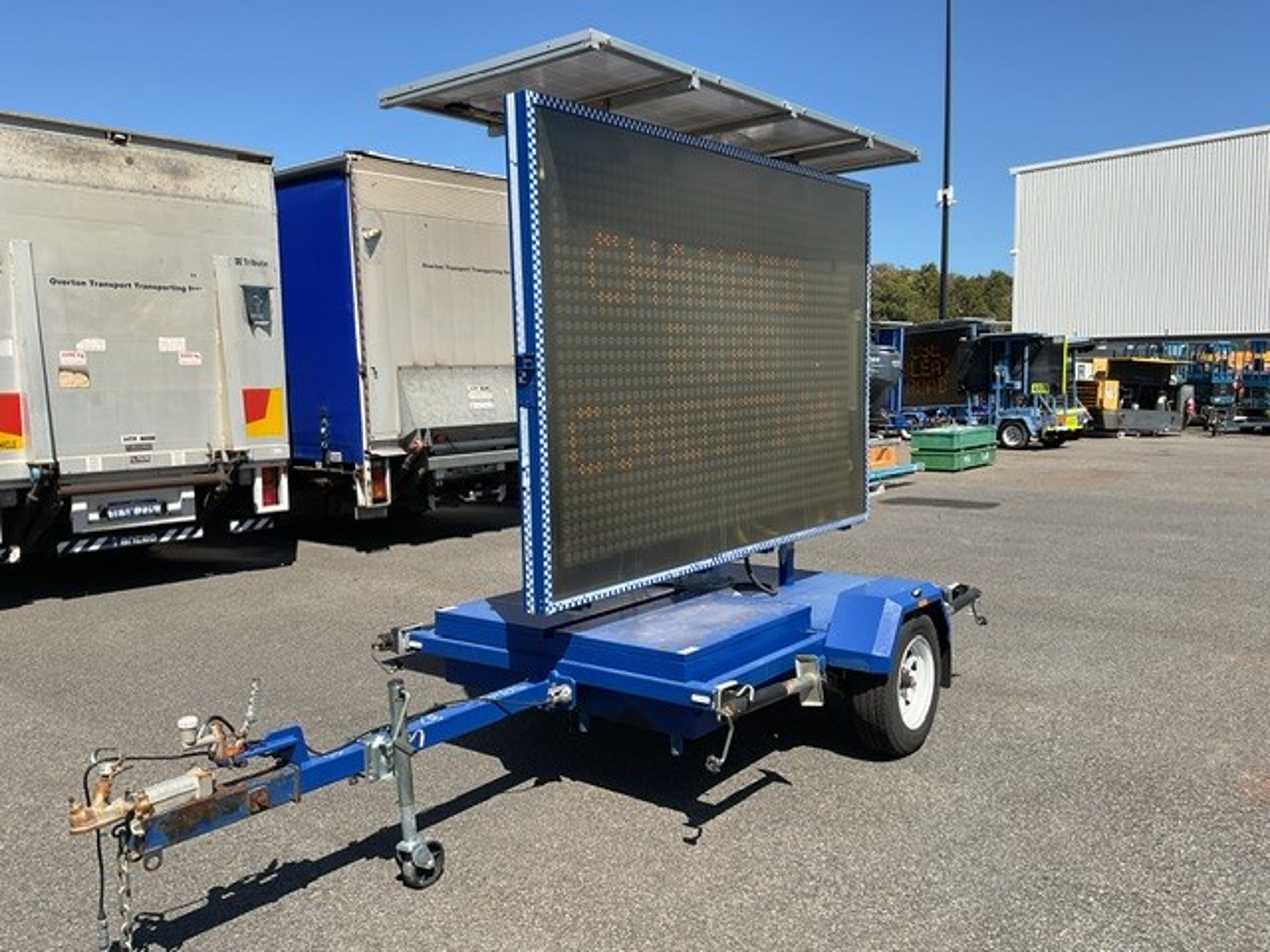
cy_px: 476
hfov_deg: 61.7
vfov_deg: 48.2
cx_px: 635
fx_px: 1064
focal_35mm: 29
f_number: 1.8
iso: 16
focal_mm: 3
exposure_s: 1/1675
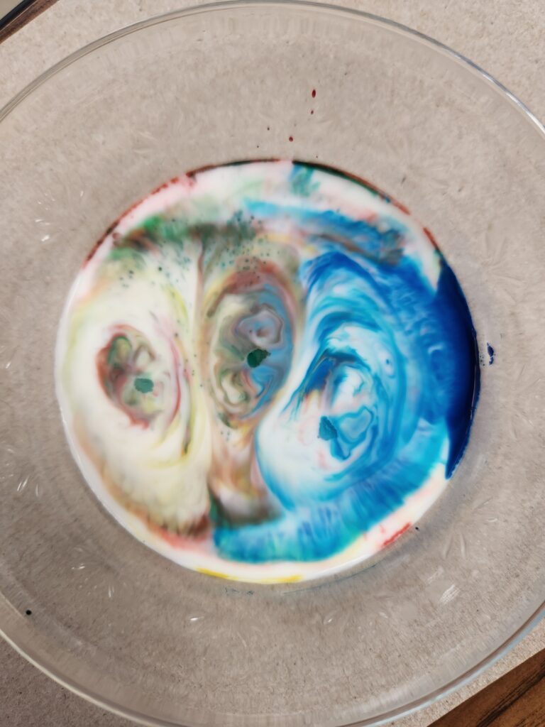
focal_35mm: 23
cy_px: 364
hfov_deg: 58.9
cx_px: 272
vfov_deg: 73.9
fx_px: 483
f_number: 1.8
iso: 160
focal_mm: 5.4
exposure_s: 1/120
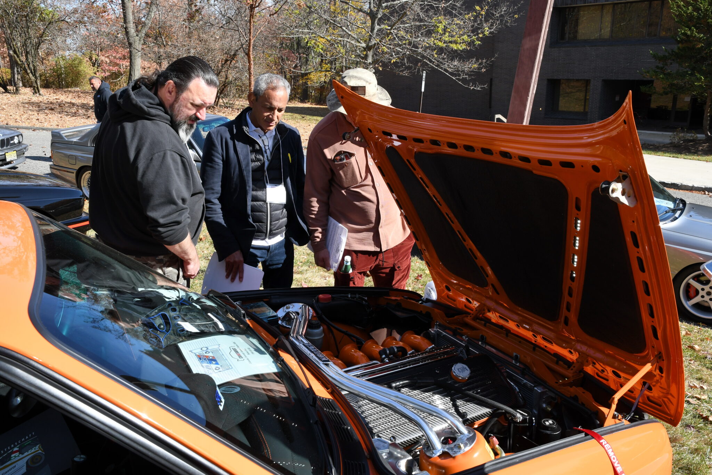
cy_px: 238
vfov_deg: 43.6
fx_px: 593
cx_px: 356
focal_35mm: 30
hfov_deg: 61.9
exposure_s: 1/250
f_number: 8
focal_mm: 20
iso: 250
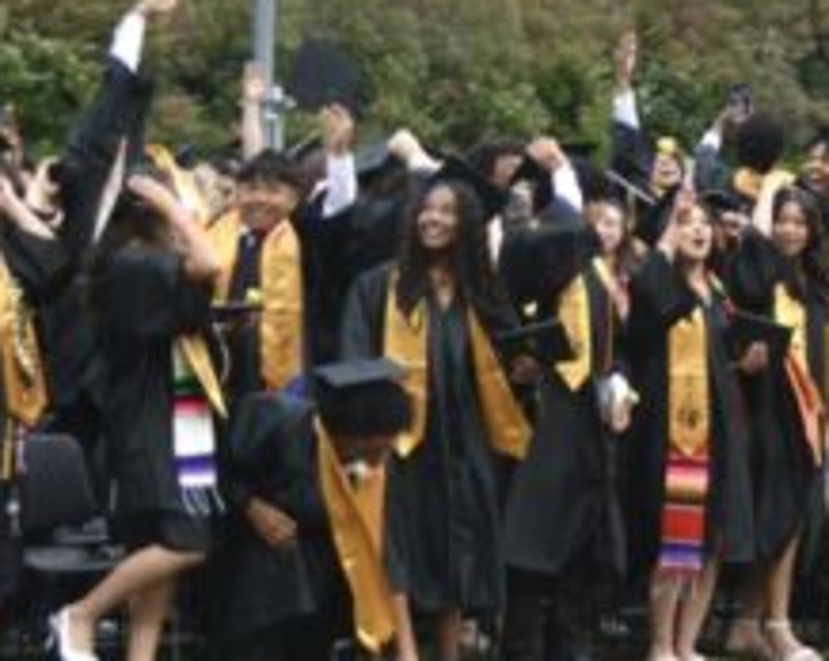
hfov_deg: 12.9
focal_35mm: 144
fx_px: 3539
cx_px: 1118
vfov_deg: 10.7
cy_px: 160
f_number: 5.6
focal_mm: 35
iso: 360
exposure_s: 1/125
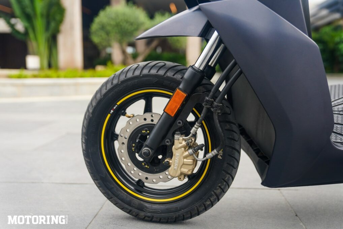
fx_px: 391
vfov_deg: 32.7
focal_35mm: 41
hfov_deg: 47.4
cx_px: 172
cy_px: 114
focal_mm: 41
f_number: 2.8
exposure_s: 1/640
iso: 200
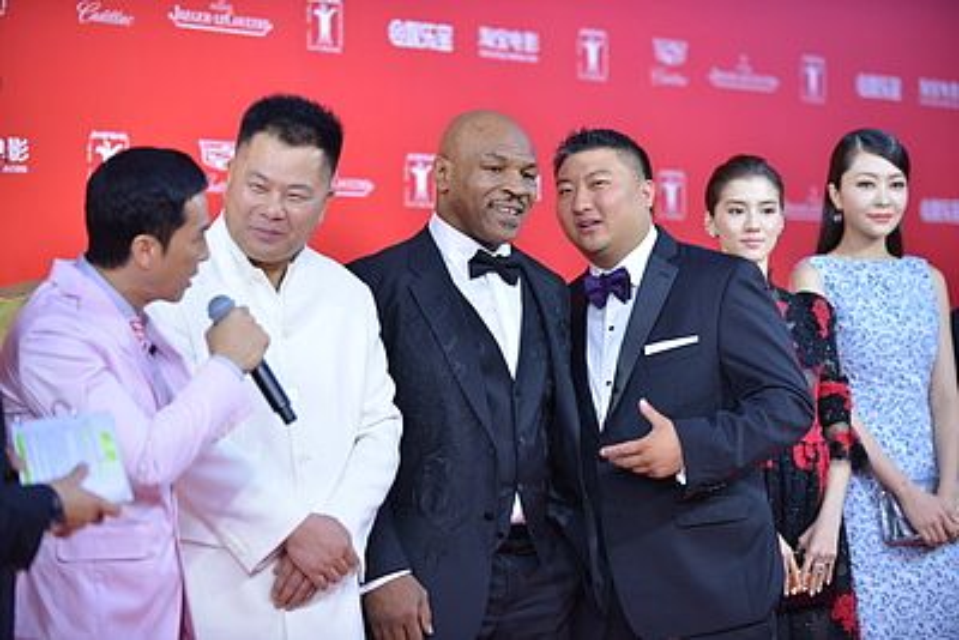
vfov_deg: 11.4
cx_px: 480
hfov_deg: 17.1
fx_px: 3198
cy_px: 320
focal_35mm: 120
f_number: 2.8
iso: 1000
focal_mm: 120
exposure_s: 1/160
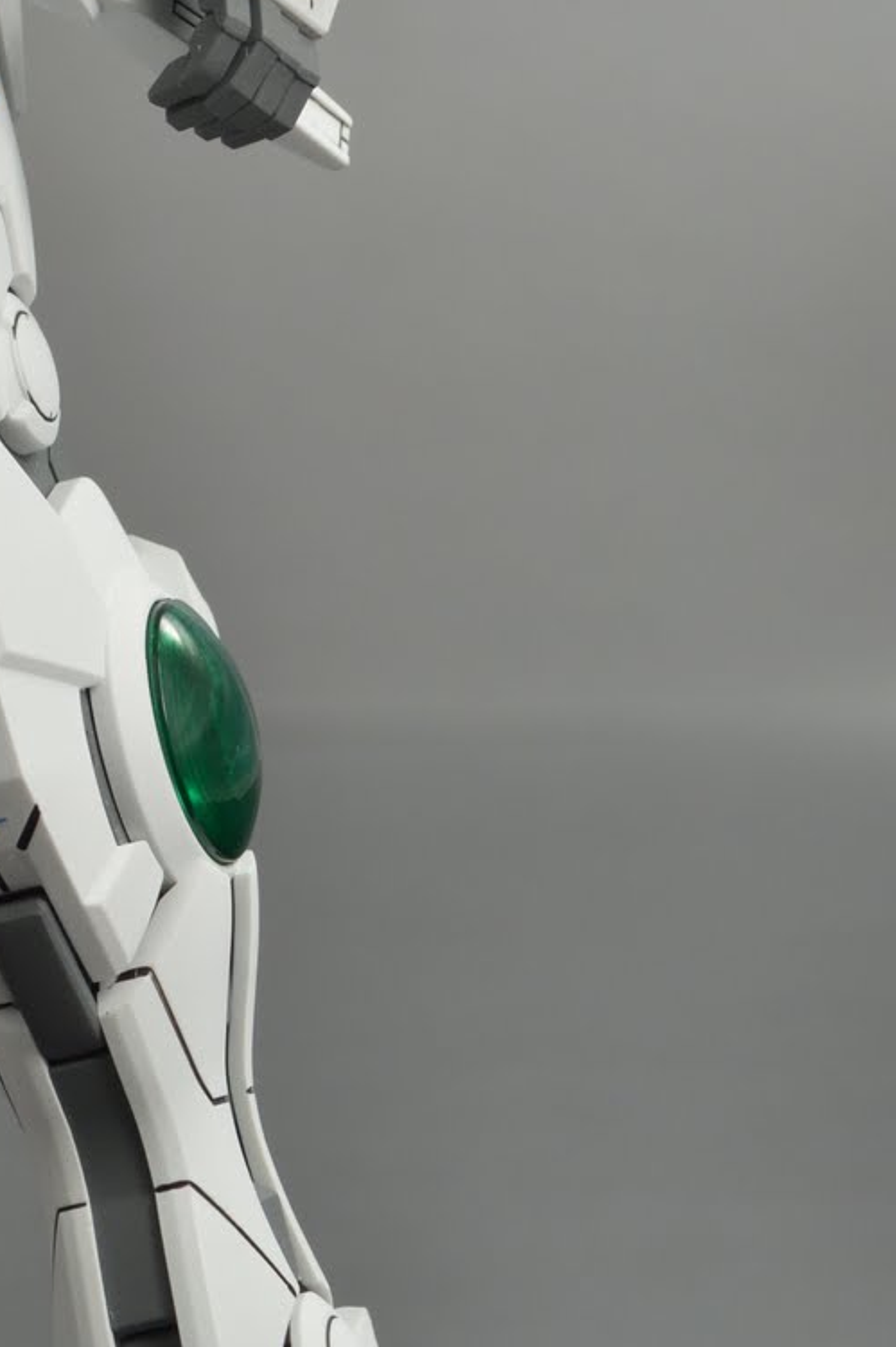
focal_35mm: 143
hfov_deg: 9.4
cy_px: 329
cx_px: -294
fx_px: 5359
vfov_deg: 14.3
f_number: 7.1
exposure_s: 1/6
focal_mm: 35
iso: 200
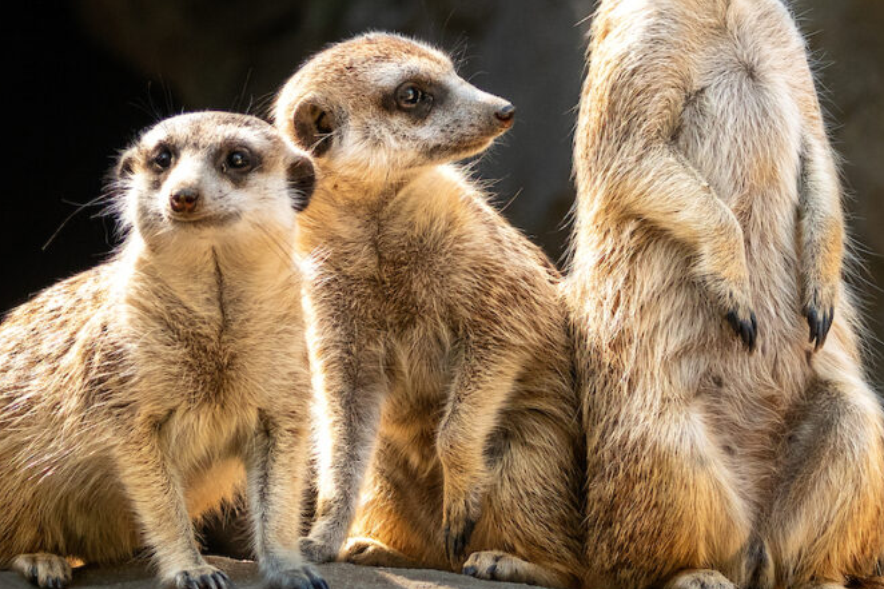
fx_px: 11390
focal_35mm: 464
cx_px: 162
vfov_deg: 3.0
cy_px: 193
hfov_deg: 4.4
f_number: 5.6
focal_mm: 100
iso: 250
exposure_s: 1/400
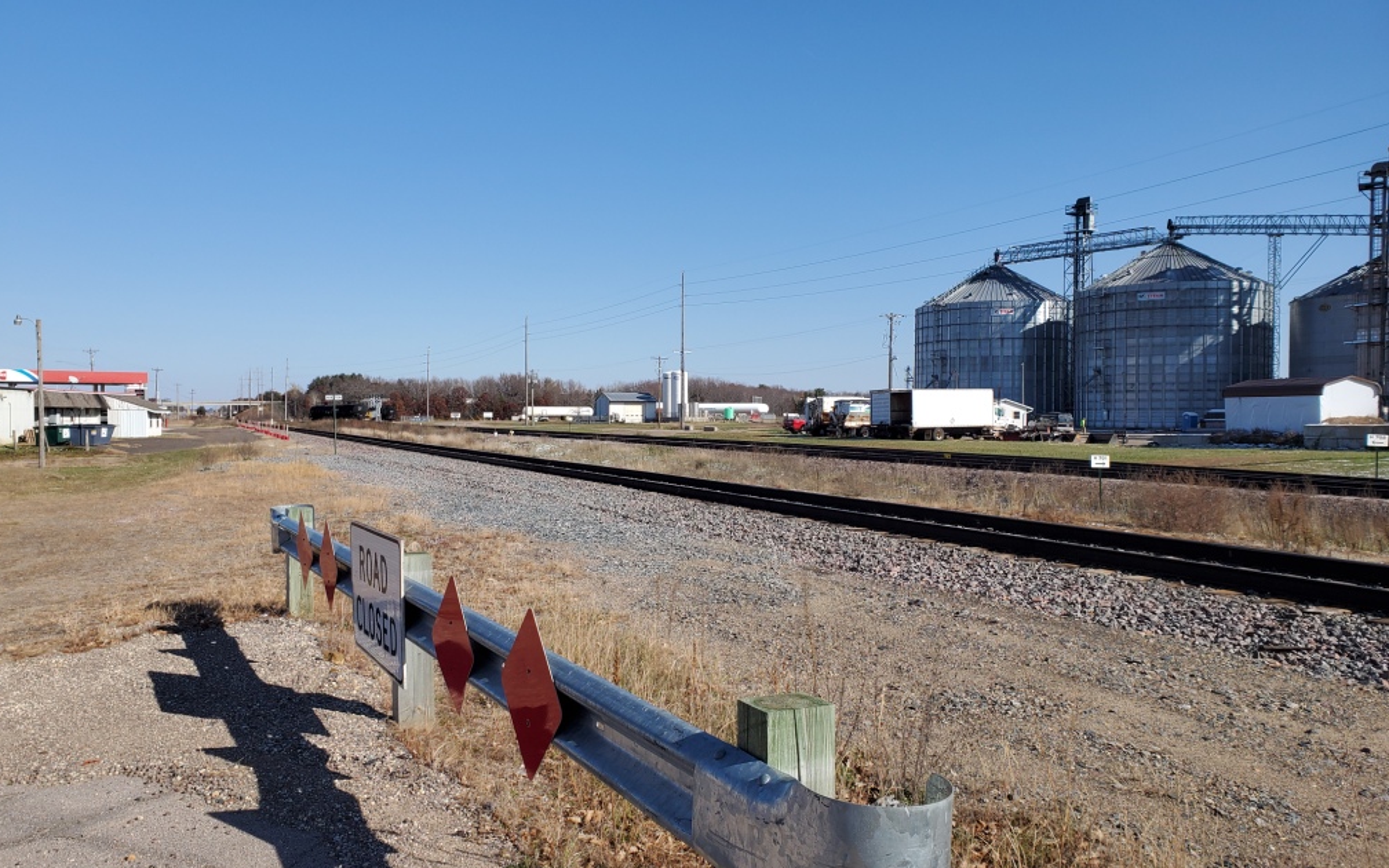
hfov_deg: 66.5
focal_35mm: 28
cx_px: 686
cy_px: 441
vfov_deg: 44.5
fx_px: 1060
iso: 50
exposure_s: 1/1703
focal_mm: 4.3
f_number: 2.4
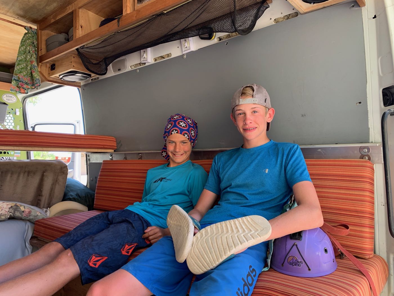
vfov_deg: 53.1
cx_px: 197
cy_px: 148
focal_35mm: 26
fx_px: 296
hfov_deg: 67.3
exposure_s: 1/121
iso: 50
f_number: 1.8
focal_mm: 4.25
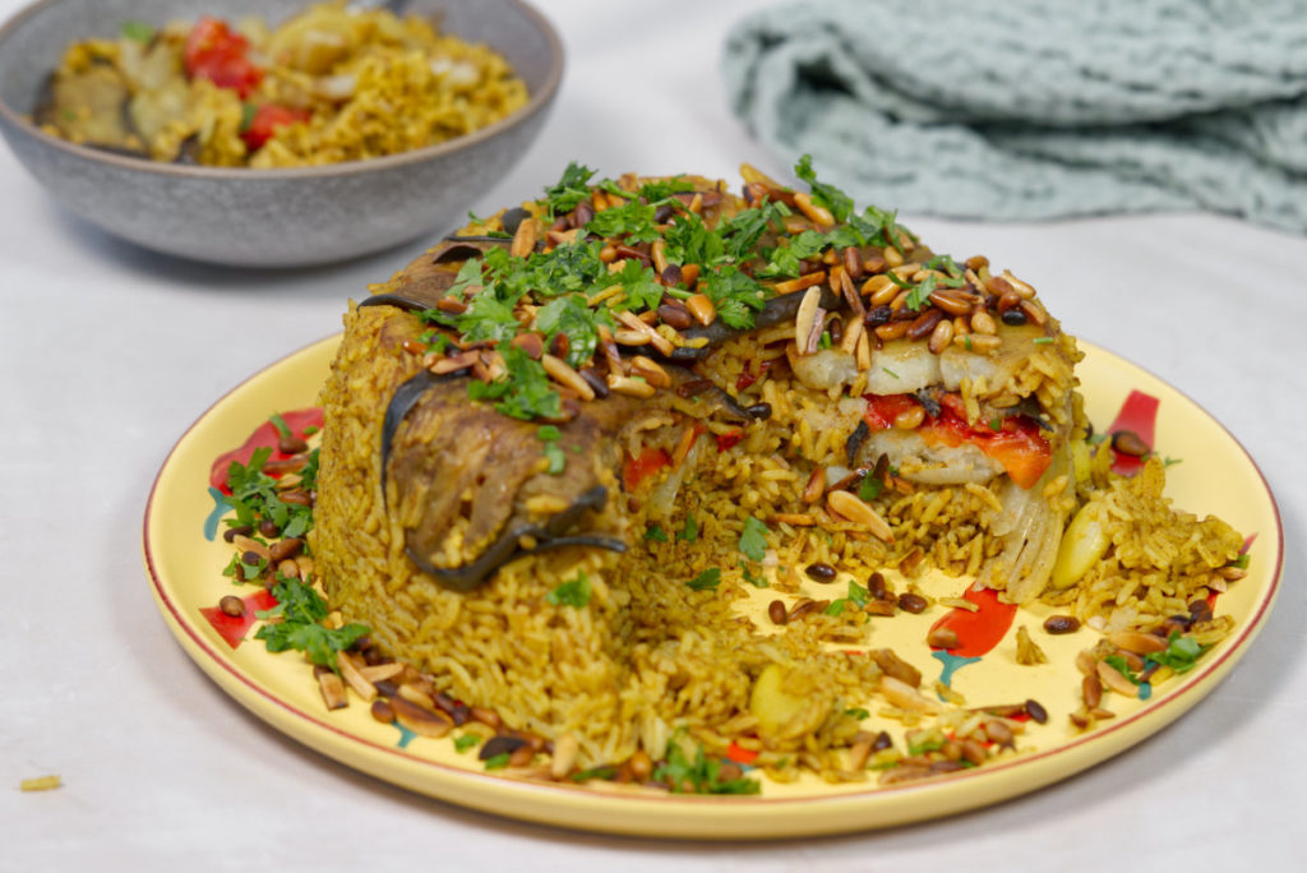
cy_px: 436
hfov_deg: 15.2
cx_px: 654
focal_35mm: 135
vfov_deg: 10.2
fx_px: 4904
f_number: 3.5
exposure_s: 1/100
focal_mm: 90
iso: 500
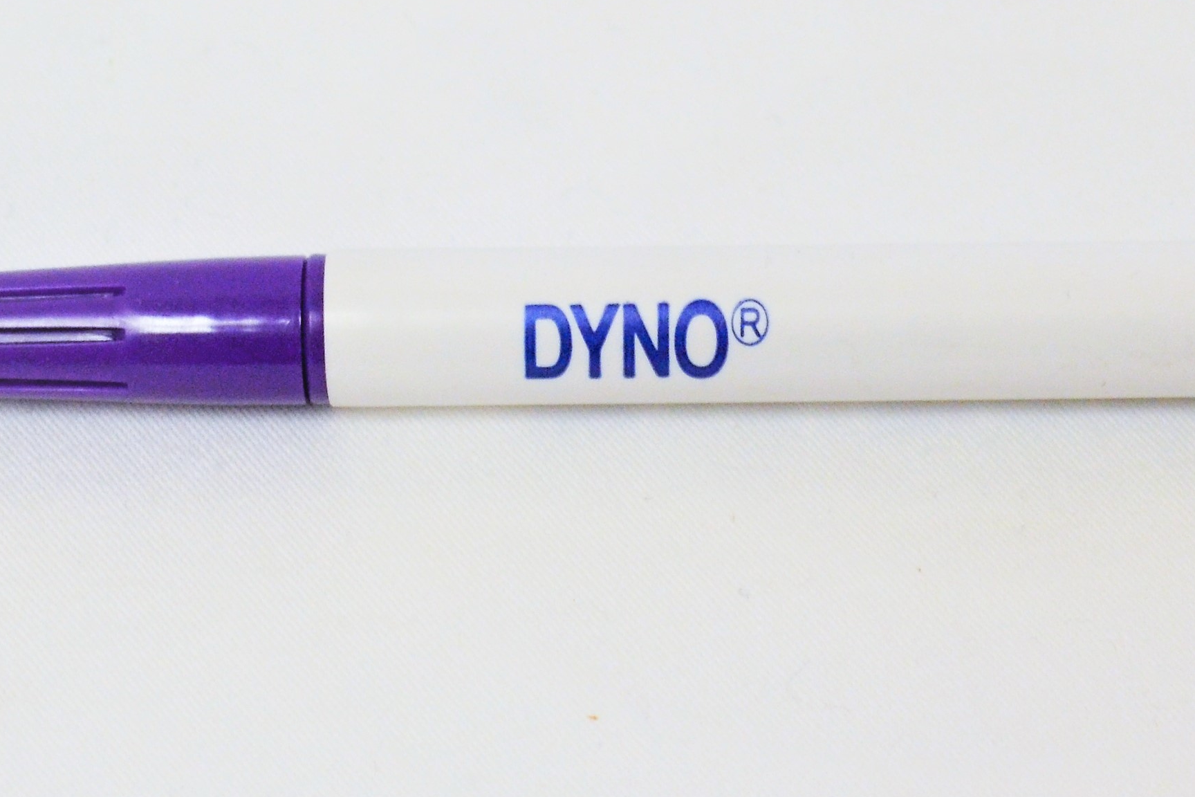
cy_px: 322
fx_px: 6373
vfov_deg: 7.2
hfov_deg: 10.7
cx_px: 1015
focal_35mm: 192
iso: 640
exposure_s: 1/60
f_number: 5.6
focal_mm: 48
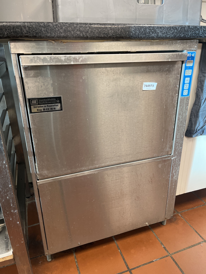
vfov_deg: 67.3
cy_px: 137
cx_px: 103
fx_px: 206
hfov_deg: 53.1
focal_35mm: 26
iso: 125
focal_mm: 5.1
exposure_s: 1/50
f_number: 1.6
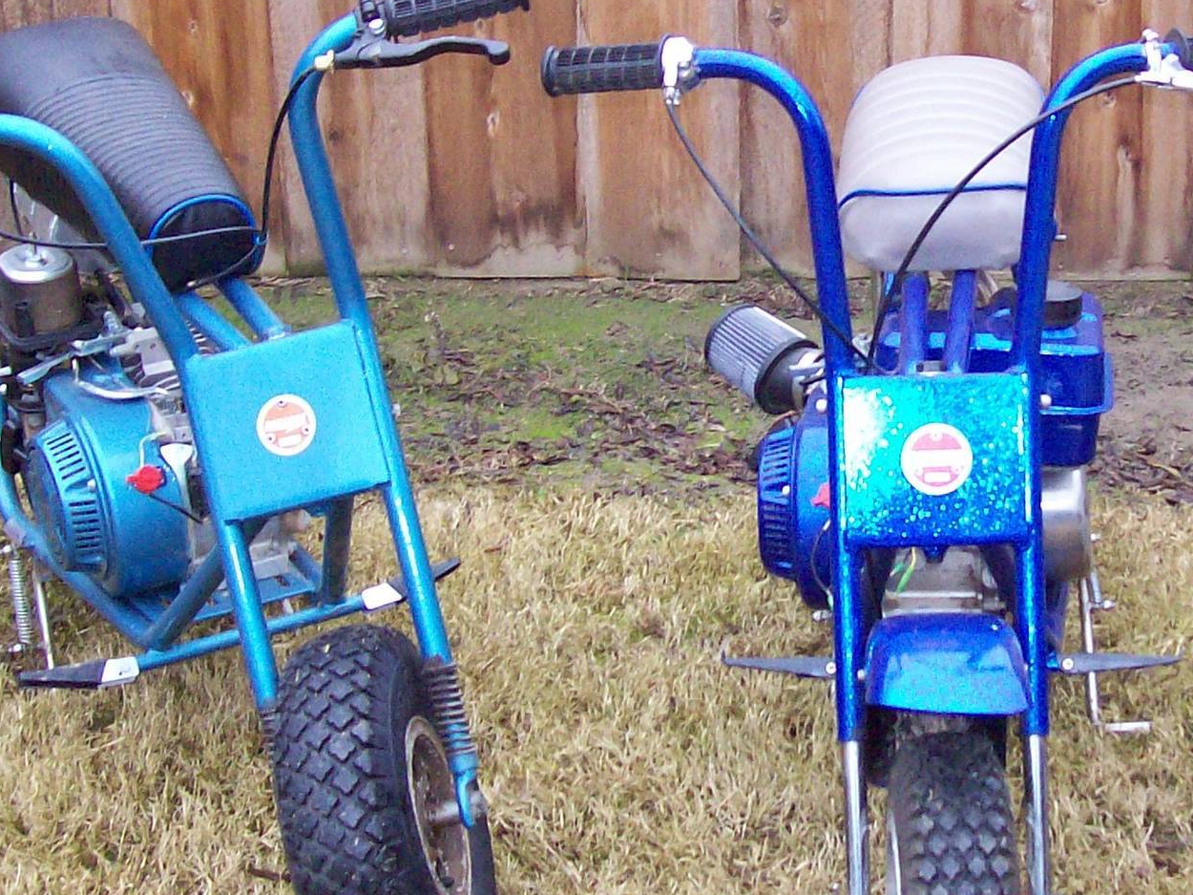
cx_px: 905
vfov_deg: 20.4
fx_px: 2481
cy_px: 345
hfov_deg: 26.7
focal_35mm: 72
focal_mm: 6
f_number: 2.7
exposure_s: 1/64
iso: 140
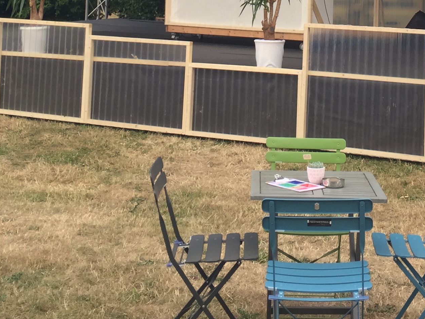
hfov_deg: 25.9
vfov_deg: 18.3
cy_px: -92
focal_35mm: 75
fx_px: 921
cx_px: 272
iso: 32
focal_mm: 4.15
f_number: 2.2
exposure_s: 1/444
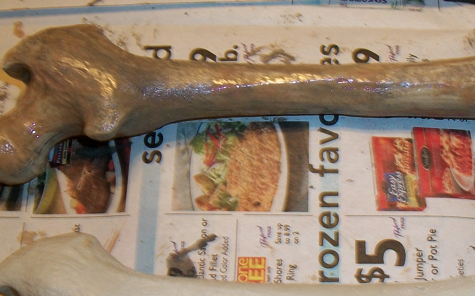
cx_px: 350
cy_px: 222
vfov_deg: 19.0
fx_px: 880
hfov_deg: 29.8
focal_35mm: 68
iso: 80
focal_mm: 5.7
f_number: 2.9
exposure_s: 1/30
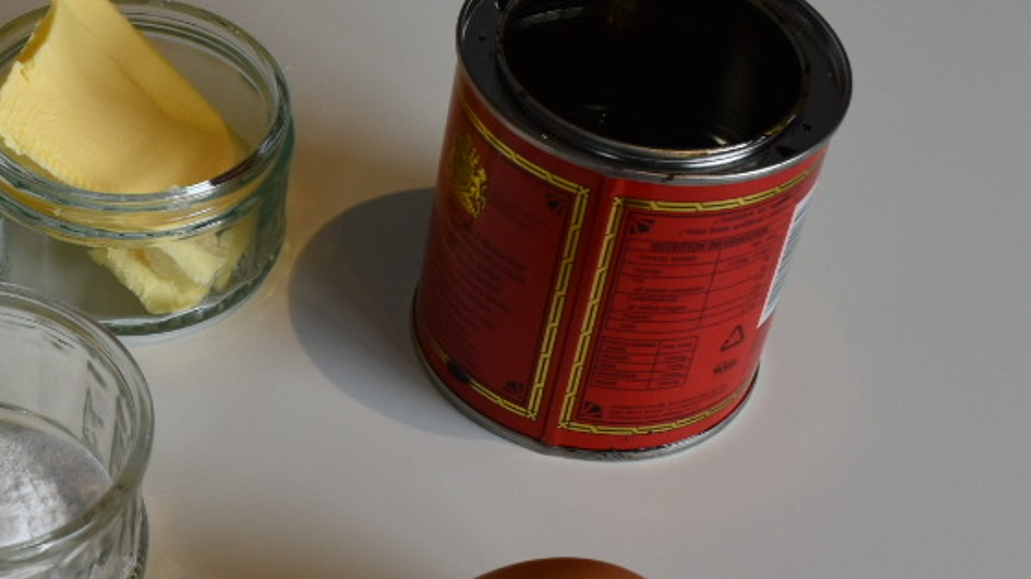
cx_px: -33
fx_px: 2241
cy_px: 490
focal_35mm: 82
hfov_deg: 24.6
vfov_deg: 14.6
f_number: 5.6
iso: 400
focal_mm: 18
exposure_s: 1/125
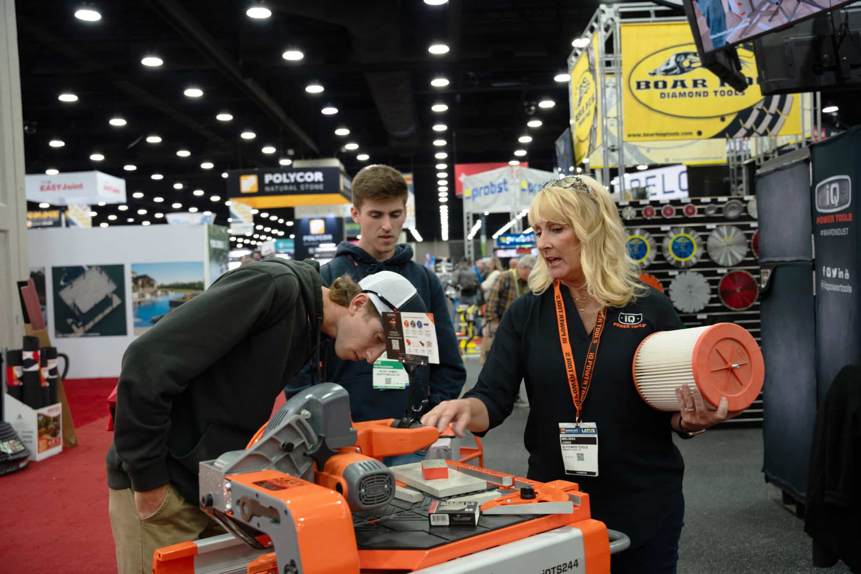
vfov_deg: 37.2
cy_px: 287
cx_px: 430
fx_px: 854
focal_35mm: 36
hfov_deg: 53.5
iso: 800
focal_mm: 35.7
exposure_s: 1/80
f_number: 4
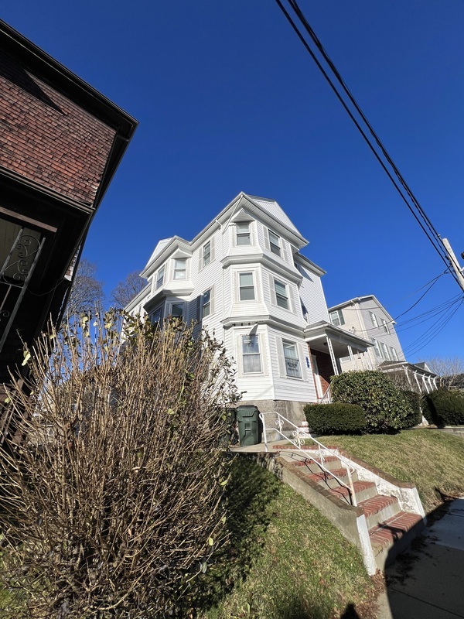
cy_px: 310
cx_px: 232
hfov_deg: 89.9
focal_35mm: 13
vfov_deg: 106.2
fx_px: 232
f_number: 1.8
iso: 32
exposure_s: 1/4219
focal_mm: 1.57
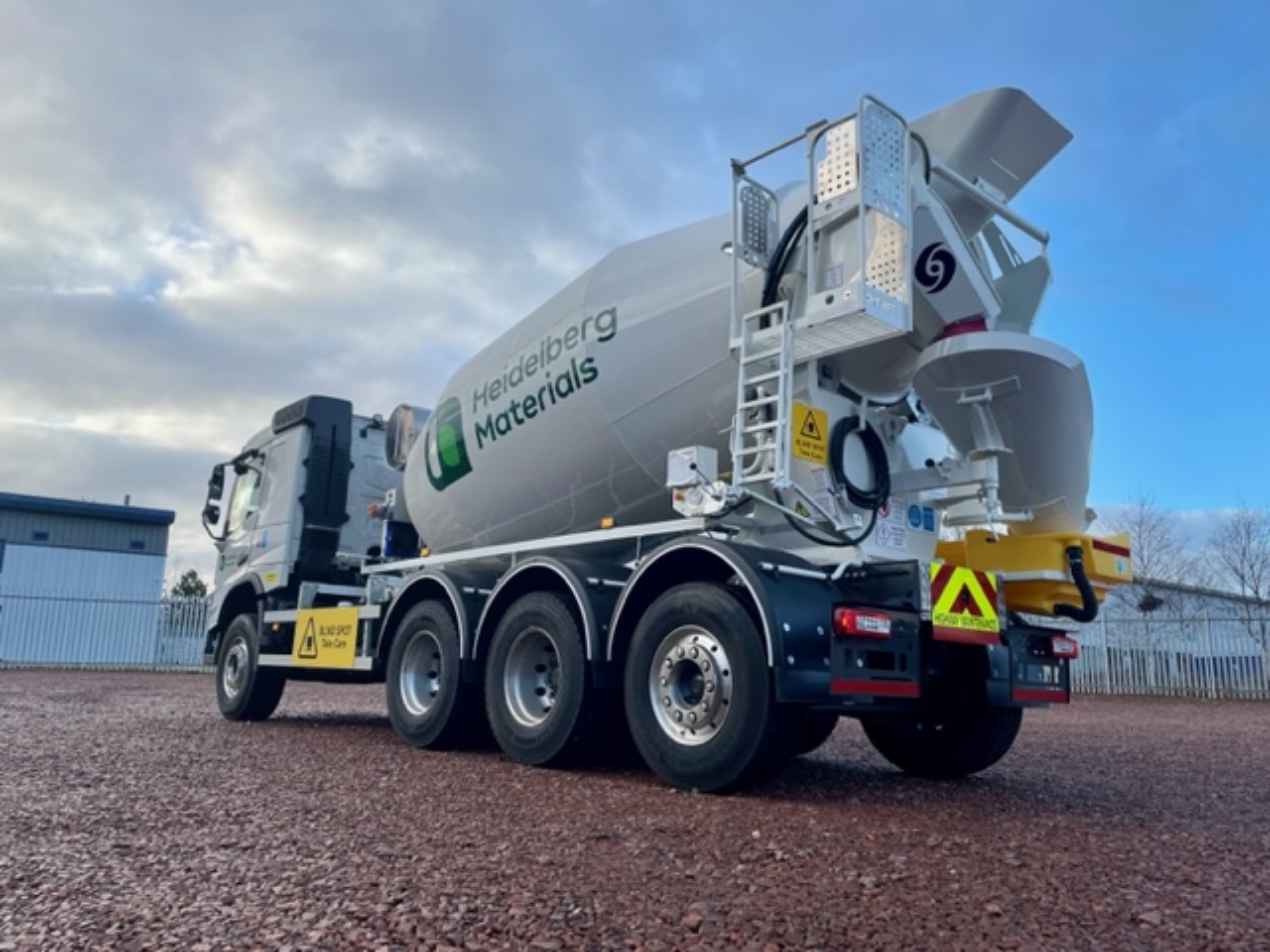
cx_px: 635
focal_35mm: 26
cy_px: 476
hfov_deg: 67.3
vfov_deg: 53.1
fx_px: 954
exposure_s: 1/924
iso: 32
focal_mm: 4.2
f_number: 1.6
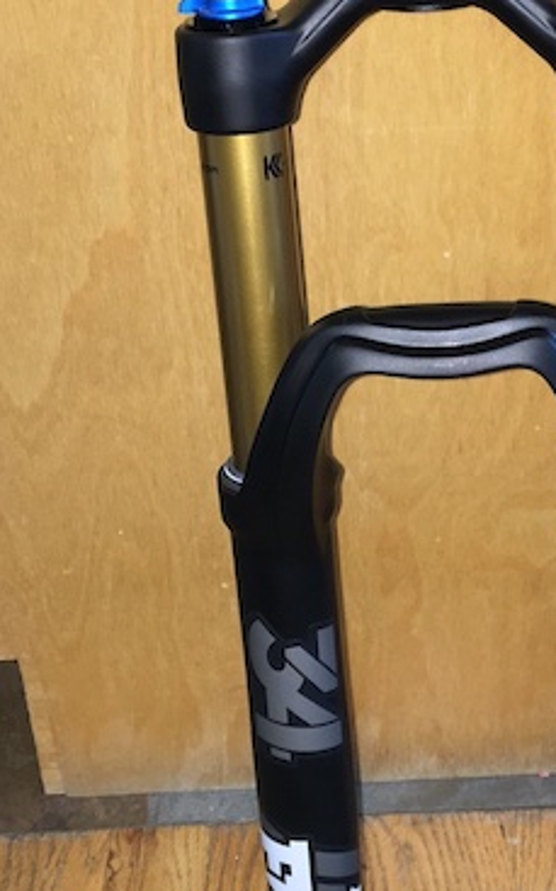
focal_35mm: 67
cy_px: 340
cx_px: 449
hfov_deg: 19.2
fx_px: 1626
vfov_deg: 30.5
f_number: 2.2
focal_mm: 4.15
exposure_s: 1/16
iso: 50
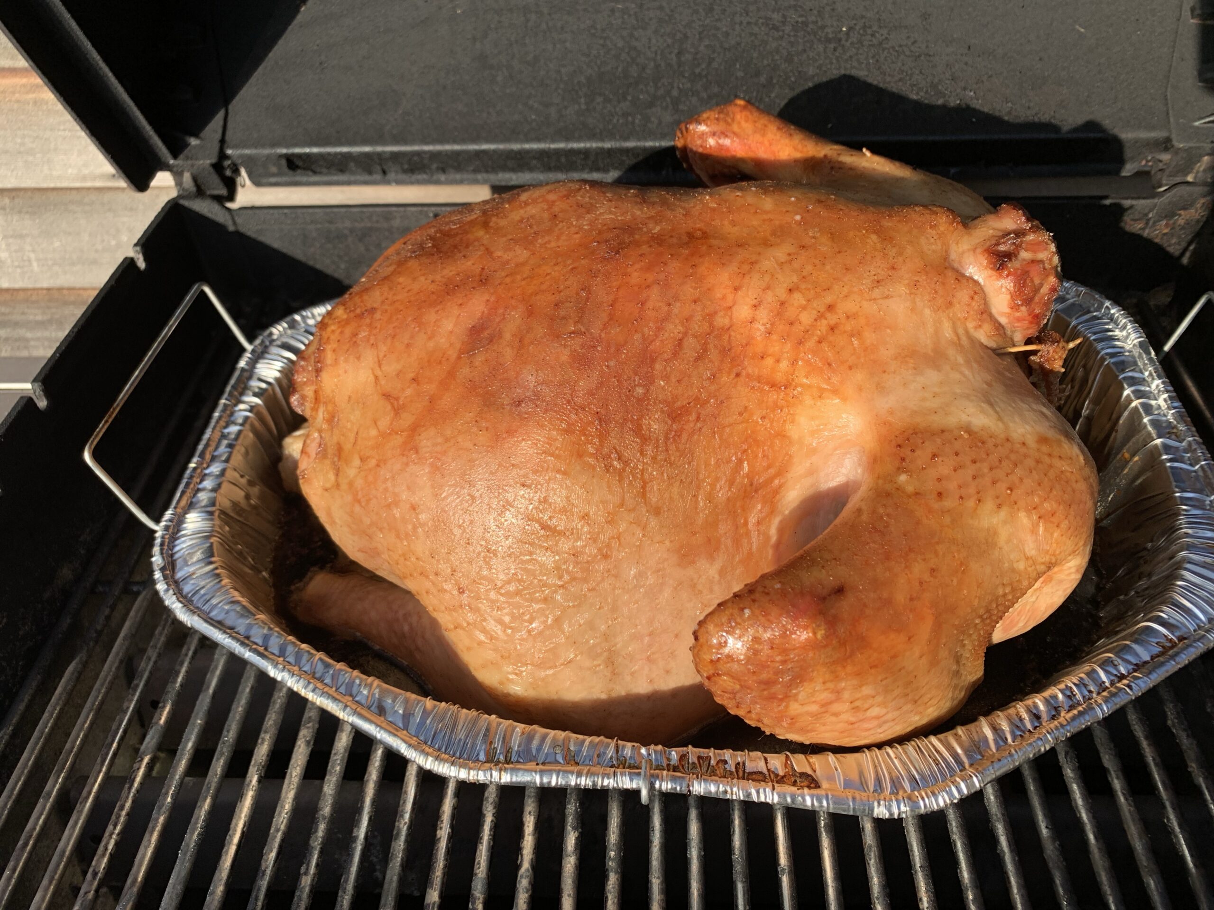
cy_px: 455
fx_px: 912
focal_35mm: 26
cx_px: 607
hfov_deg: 67.3
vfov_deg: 53.1
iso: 25
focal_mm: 4.25
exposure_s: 1/1124
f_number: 1.8
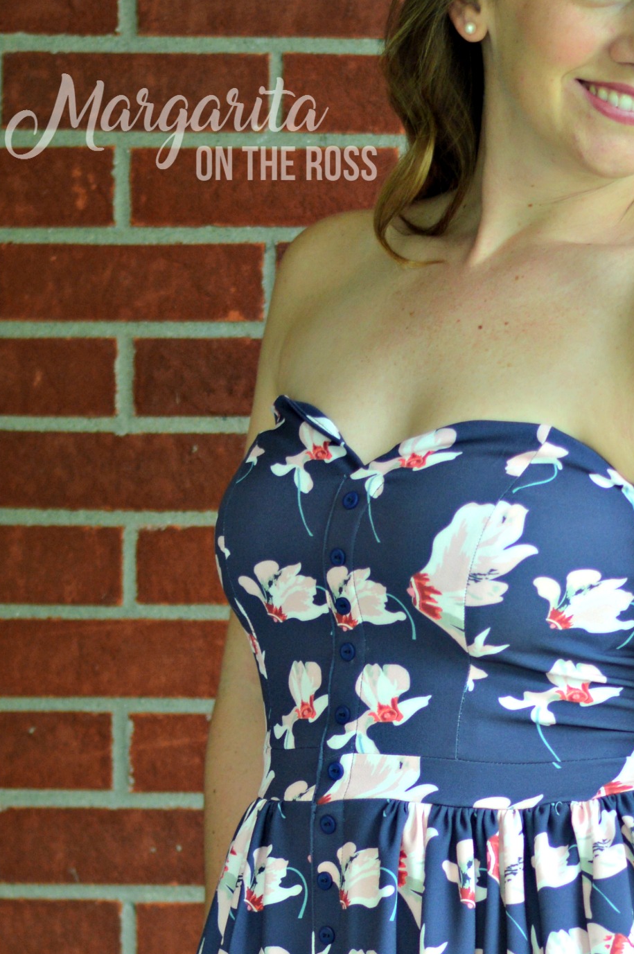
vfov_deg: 11.3
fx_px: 4792
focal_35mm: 181
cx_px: 627
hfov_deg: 7.5
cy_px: 714
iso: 200
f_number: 1.8
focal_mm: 50
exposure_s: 1/200
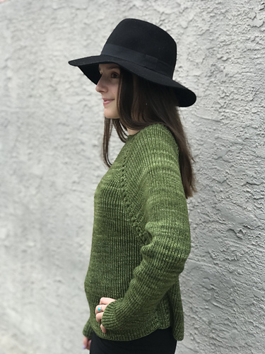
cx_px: 132
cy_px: 177
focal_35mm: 57
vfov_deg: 33.8
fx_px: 582
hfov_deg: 25.7
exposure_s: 1/176
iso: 20
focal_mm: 6.6
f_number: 2.8
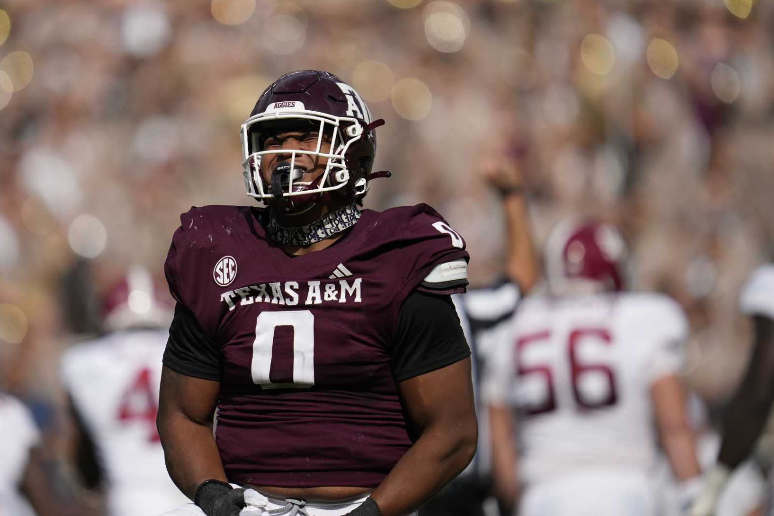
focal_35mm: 516
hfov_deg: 4.0
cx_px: 300
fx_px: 11093
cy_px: 204
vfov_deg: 2.7
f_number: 2.8
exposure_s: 1/10000
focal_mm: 400
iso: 400
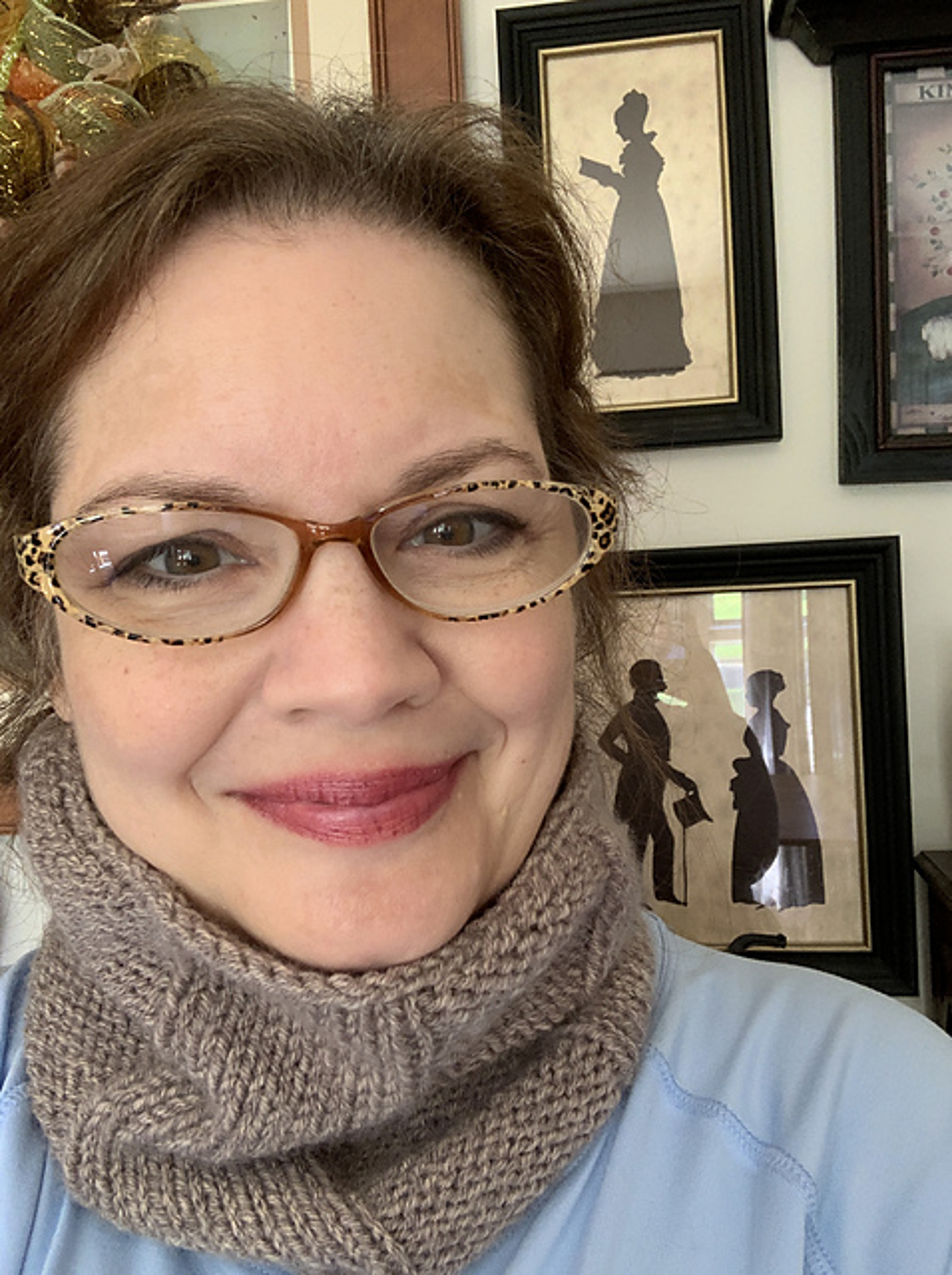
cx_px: 476
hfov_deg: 44.1
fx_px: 1177
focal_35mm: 32
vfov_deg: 56.9
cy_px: 638
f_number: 2.2
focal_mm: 2.87
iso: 200
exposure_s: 1/60
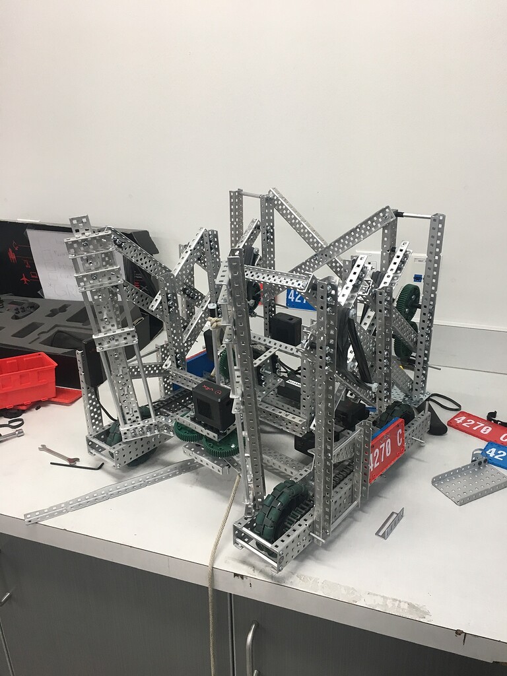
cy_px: 338
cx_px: 254
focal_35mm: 29
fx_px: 566
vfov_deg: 61.7
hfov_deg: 48.2
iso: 40
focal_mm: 4.15
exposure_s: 1/30
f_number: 2.2
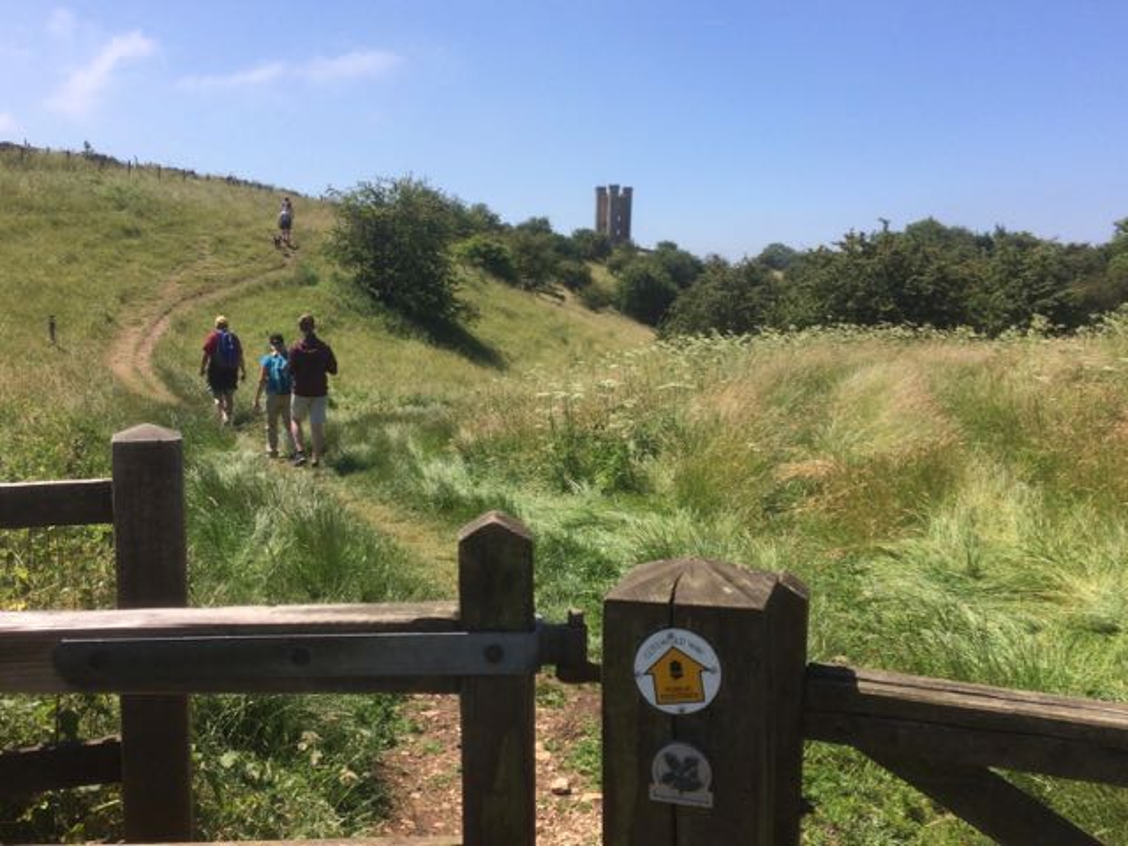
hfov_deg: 61.7
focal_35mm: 29
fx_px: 945
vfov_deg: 48.2
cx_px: 564
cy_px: 423
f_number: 2.2
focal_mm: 4.15
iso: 32
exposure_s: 1/1953
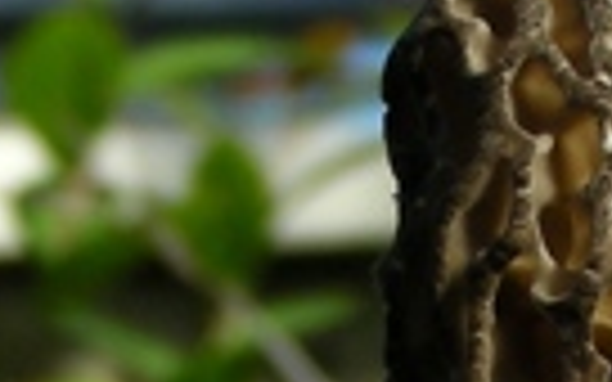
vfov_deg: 3.3
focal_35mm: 392
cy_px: 917
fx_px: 6538
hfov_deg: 5.4
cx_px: 508
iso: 50
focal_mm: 10.5
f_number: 4
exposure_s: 1/483
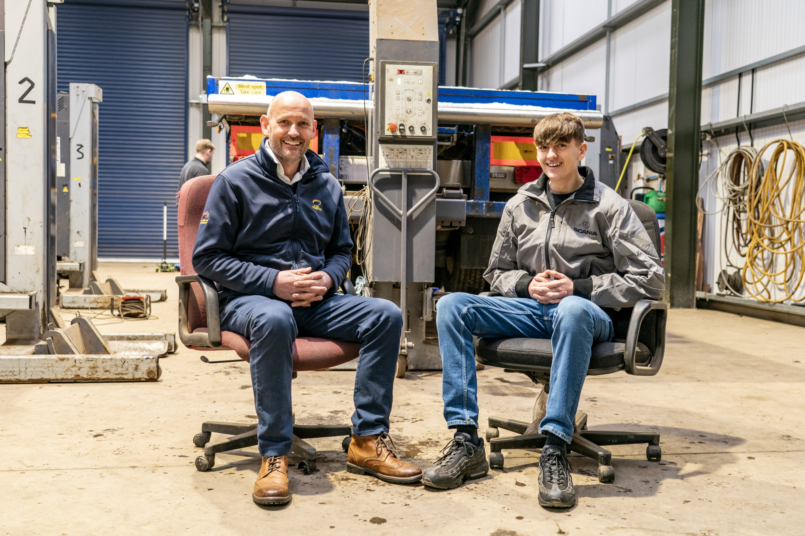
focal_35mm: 37
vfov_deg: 35.9
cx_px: 404
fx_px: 827
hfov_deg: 51.9
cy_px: 264
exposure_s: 1/50
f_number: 4
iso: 1600
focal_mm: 36
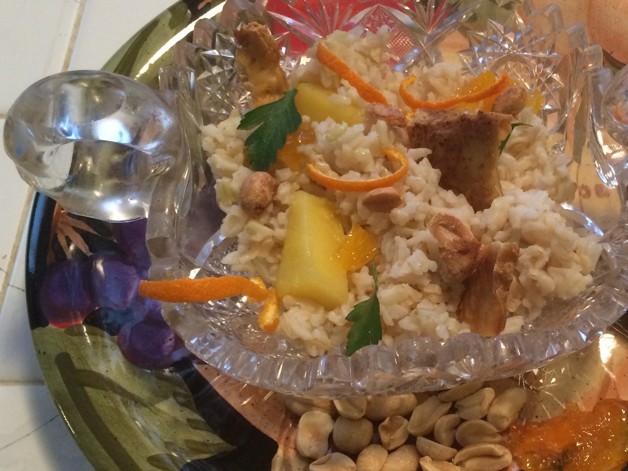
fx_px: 817
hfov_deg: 41.0
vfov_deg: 32.2
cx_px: 459
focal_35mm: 45
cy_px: 258
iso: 200
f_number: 2.2
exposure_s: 1/30
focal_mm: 4.15
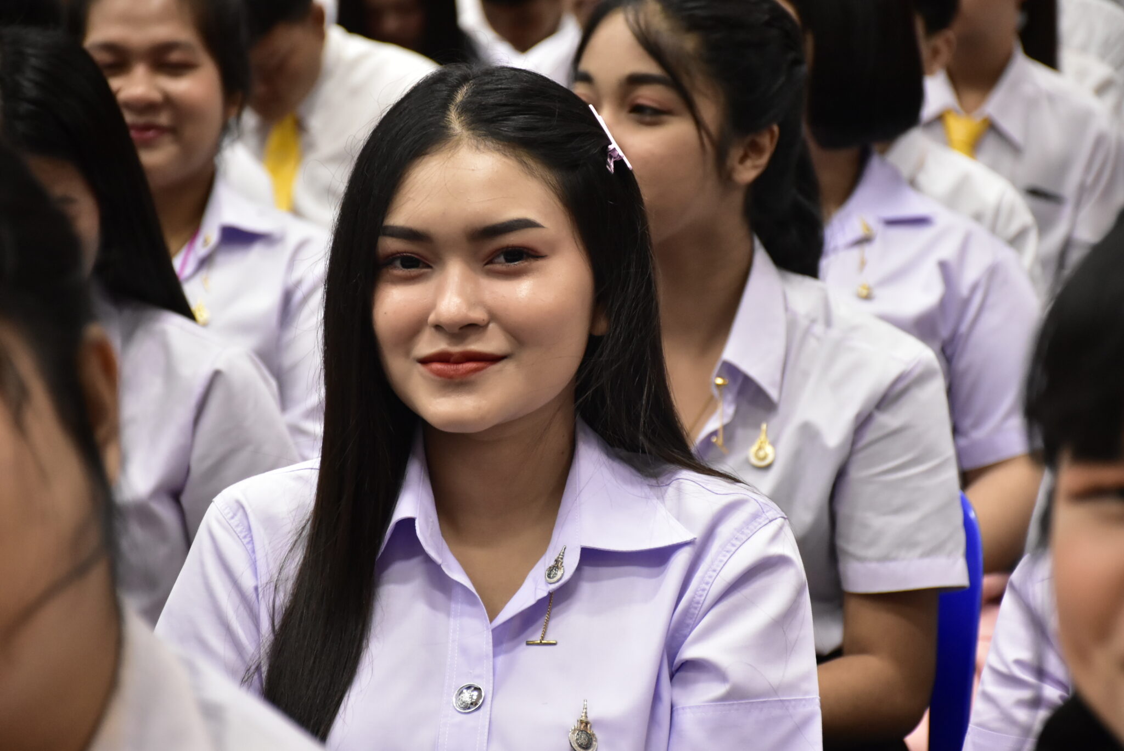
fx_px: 3982
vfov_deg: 10.8
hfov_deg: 16.1
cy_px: 376
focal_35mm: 128
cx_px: 562
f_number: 5.3
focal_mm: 85
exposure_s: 1/80
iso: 3200
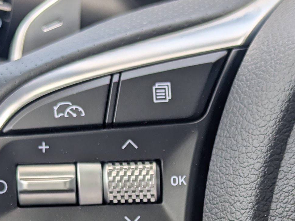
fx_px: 1074
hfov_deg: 15.6
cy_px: 241
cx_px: 190
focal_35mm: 126
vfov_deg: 11.6
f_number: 1.85
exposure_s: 1/239
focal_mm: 6.81
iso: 47
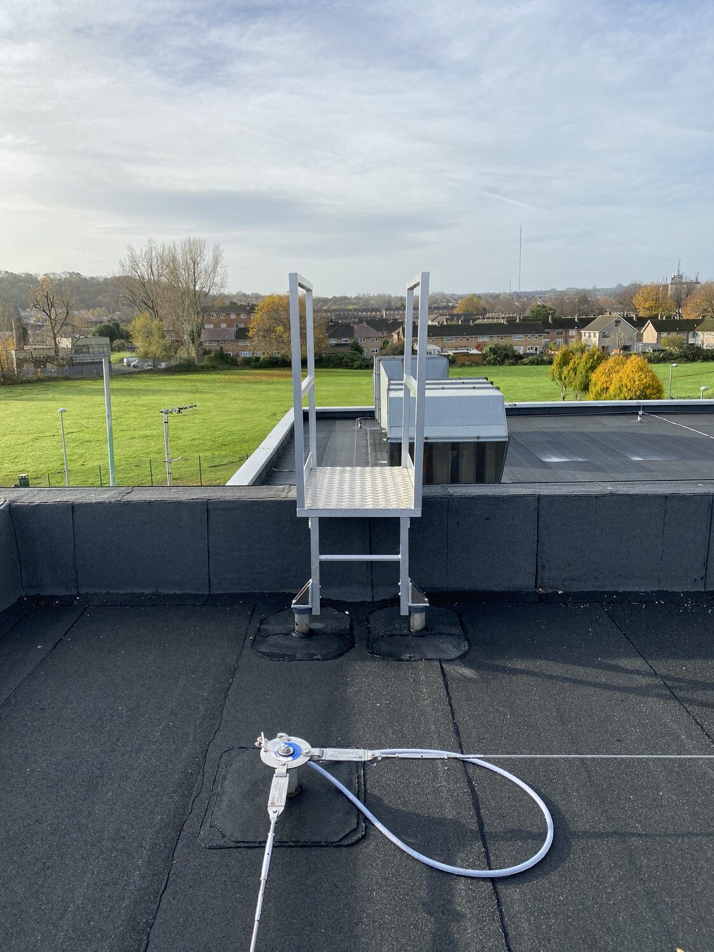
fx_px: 715
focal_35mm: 26
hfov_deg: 53.1
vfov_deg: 67.3
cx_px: 357
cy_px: 476
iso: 32
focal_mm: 4.25
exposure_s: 1/1543
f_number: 1.8
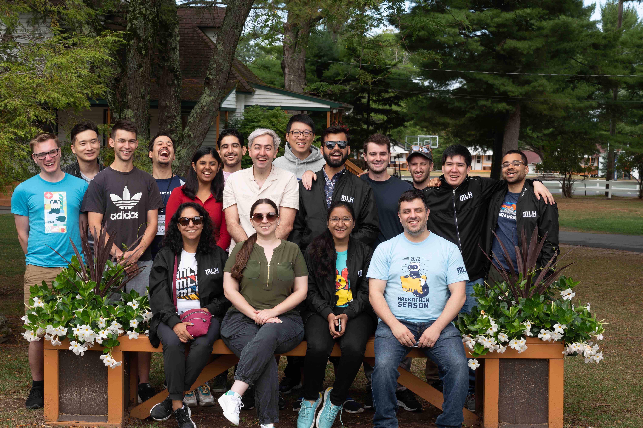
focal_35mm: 70
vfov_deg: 19.4
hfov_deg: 28.9
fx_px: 1249
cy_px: 214
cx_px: 322
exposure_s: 1/60
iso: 125
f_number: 11
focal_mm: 70
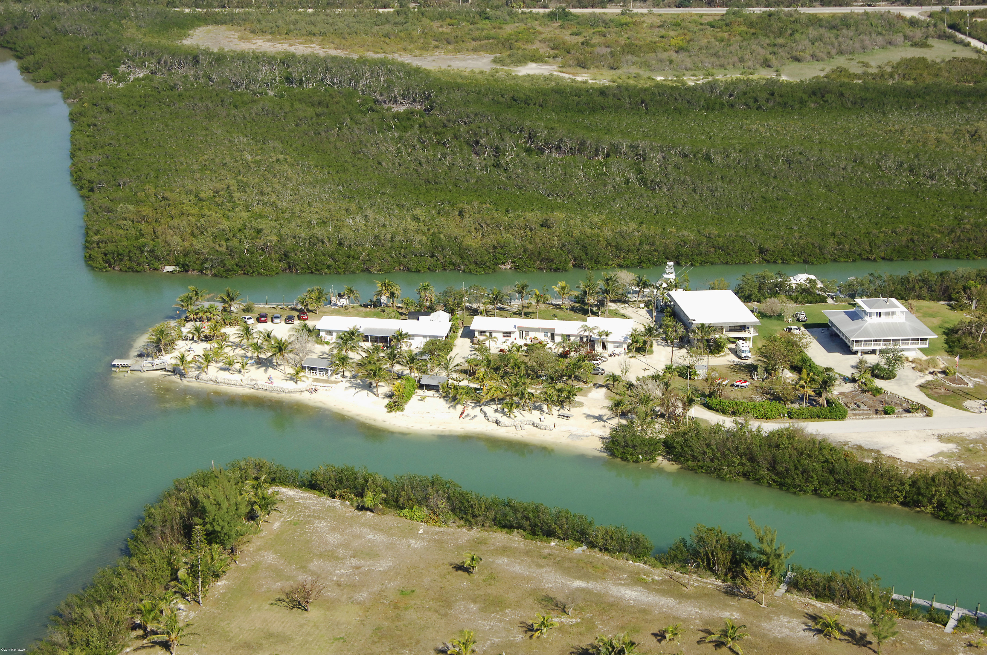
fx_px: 1848
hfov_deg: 29.9
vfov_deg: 20.1
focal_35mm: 68
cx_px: 494
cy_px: 328
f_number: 8
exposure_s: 1/1000
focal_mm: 45
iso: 400
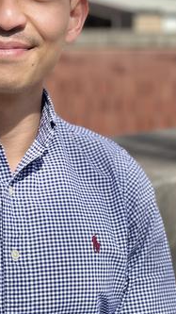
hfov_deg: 10.1
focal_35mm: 119
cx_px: 16
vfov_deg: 17.9
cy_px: 94
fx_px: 989
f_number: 2
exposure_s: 1/1996
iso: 32
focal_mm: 6
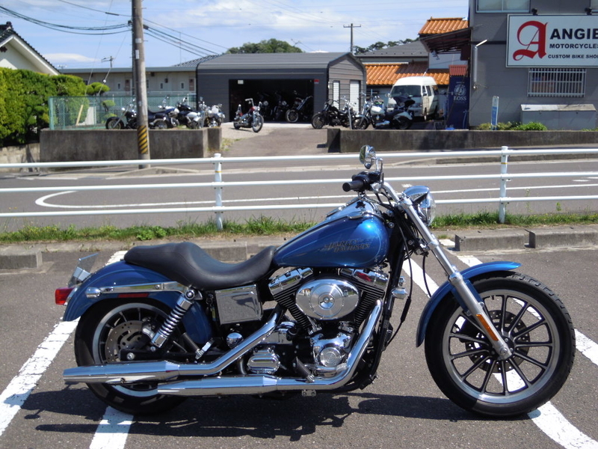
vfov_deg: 35.1
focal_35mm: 41
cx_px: 299
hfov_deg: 45.8
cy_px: 224
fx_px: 708
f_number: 9.1
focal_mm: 7.3
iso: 100
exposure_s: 1/160
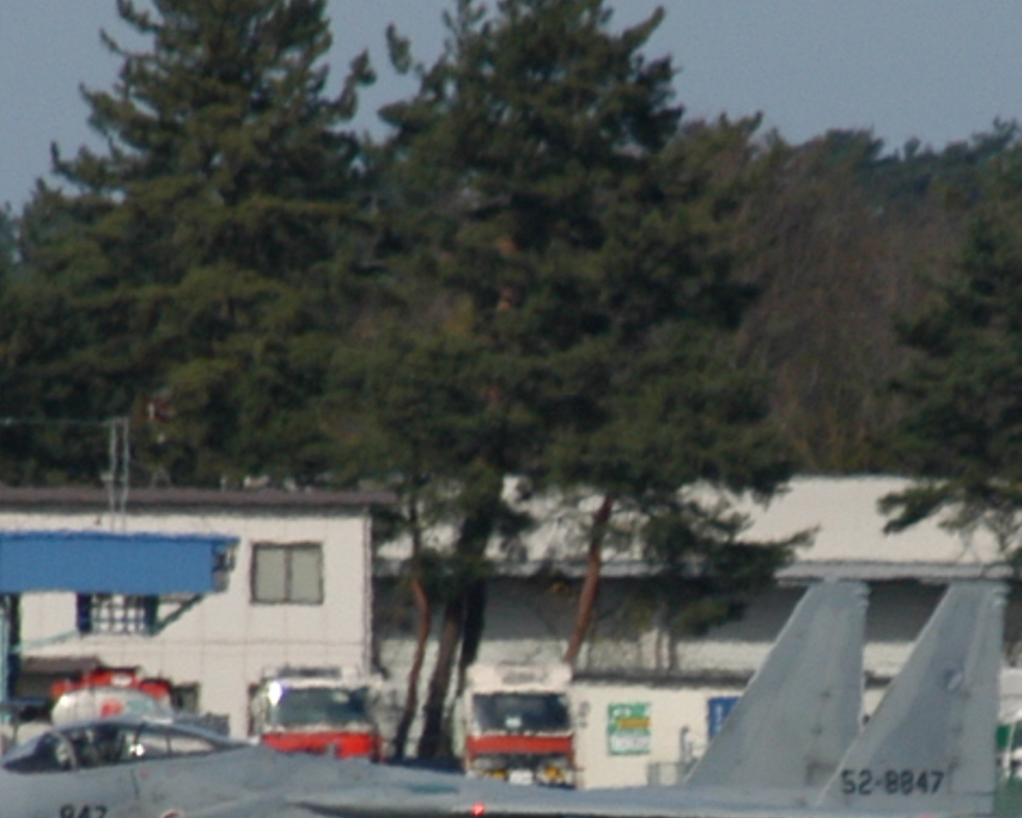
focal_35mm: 1470
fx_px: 44473
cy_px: 586
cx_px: 744
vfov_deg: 1.1
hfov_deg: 1.3
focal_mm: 220
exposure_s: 1/2000
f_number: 6.3
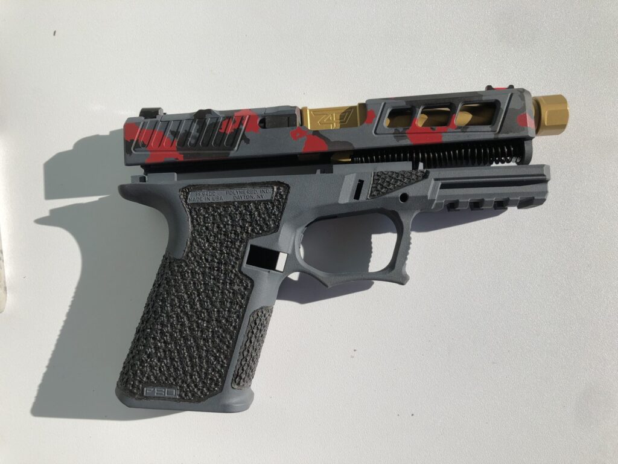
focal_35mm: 28
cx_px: 309
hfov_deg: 63.4
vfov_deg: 49.7
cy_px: 232
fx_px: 500
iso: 20
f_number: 1.8
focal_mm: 3.99
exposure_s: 1/2825
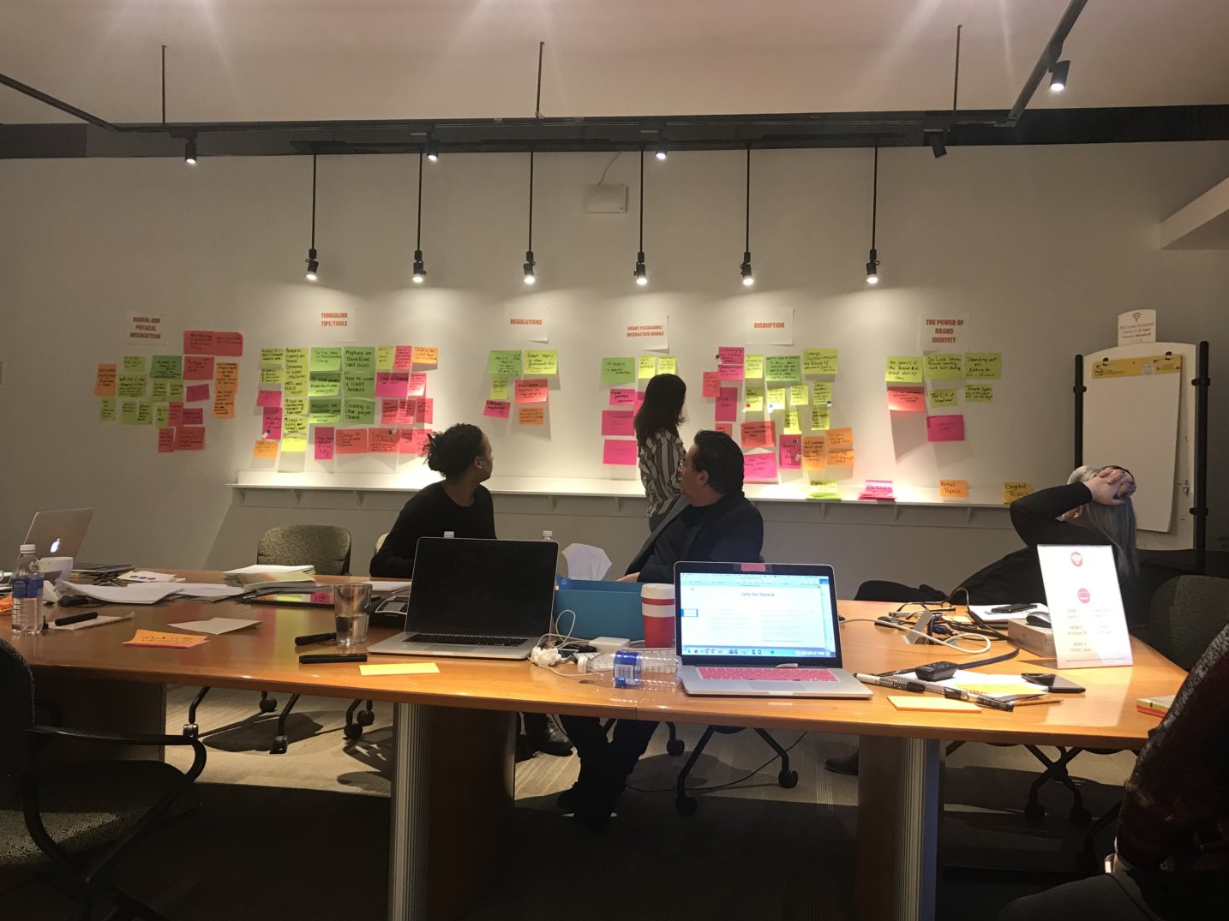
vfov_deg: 46.8
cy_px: 484
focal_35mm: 30
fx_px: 1065
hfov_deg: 59.9
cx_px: 643
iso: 40
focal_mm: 3.99
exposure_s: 1/20
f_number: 1.8
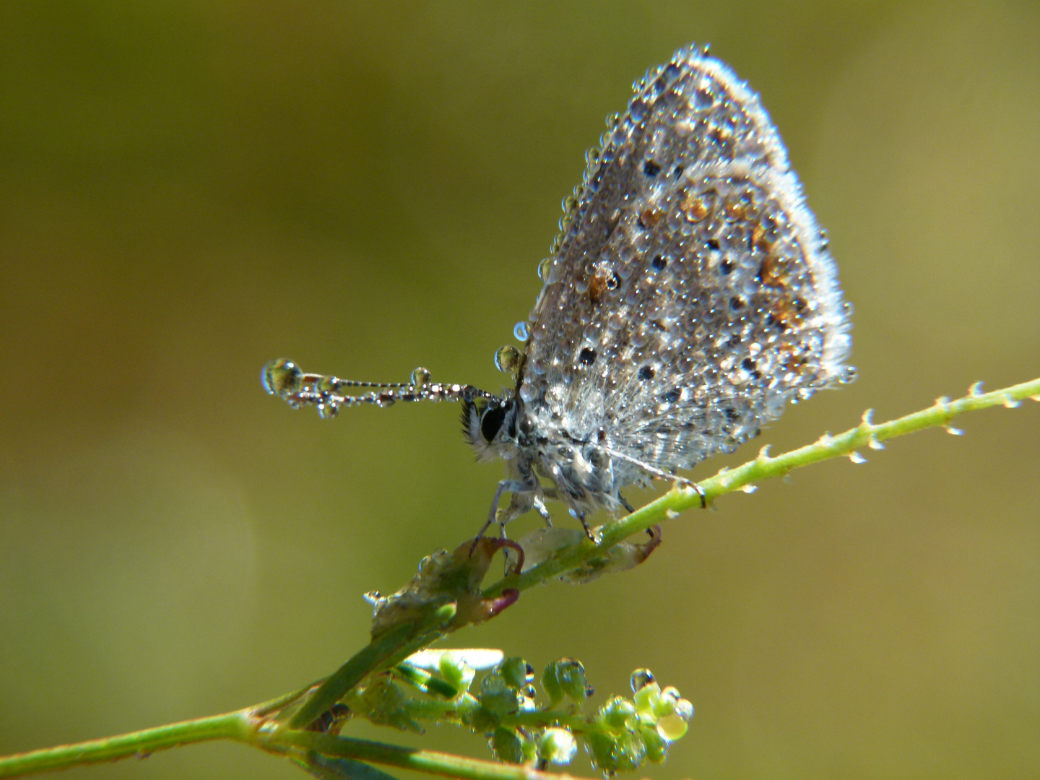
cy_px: 390
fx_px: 3786
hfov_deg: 15.6
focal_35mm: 126
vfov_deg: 11.8
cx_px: 520
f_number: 4
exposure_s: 1/250
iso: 100
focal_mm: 22.6
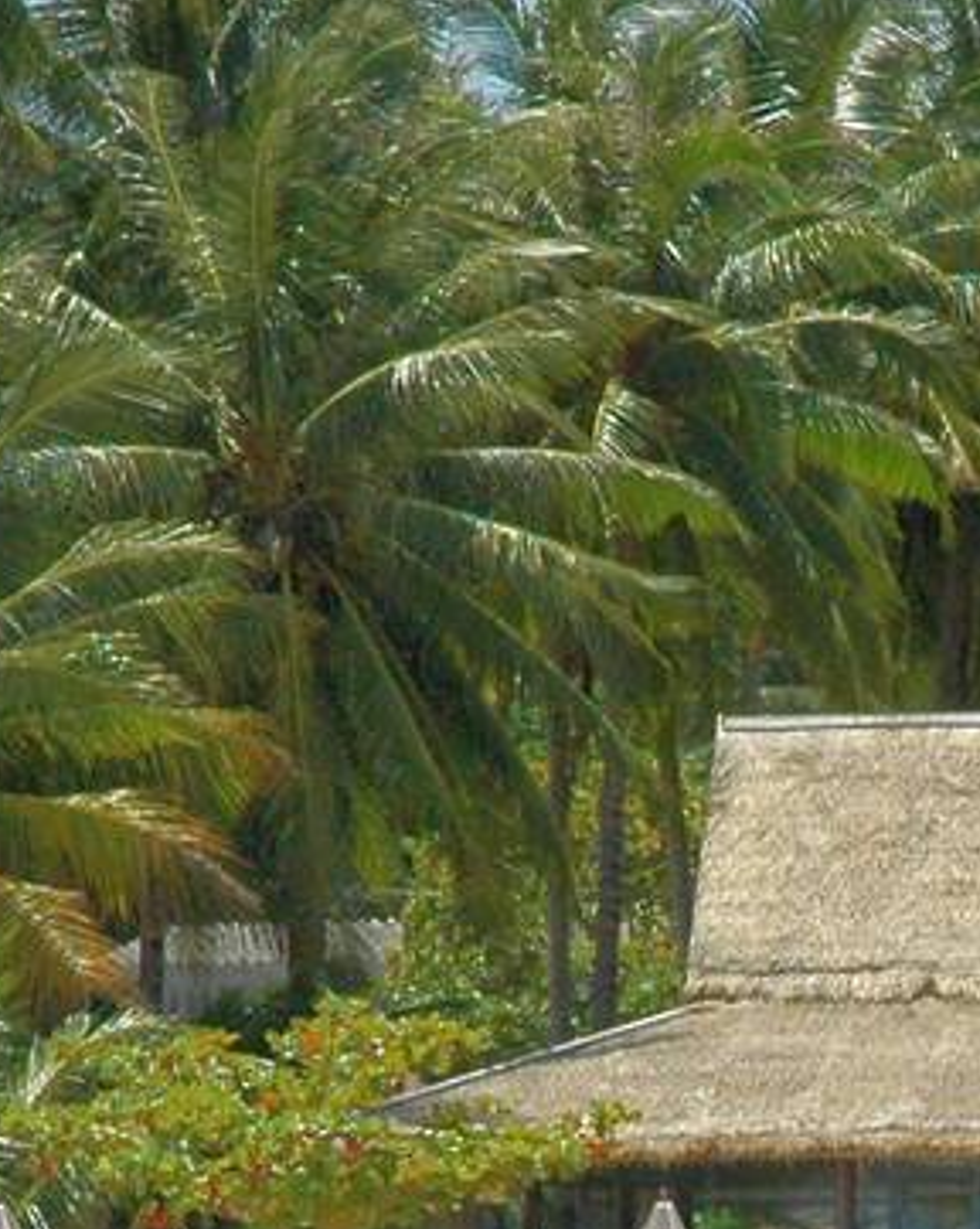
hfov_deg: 4.7
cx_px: 684
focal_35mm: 328
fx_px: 11912
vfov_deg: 5.9
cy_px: 814
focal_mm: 70
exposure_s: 1/640
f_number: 11
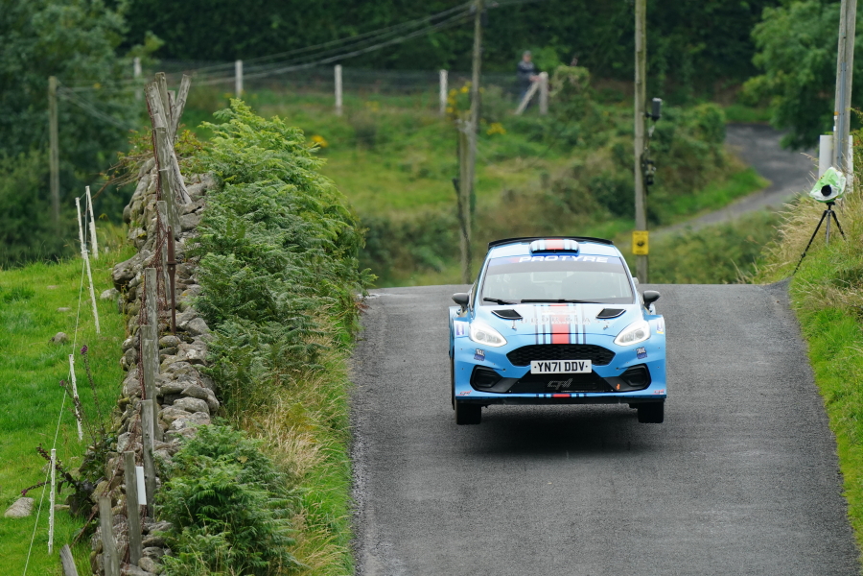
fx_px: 14382
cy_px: 288
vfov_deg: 2.3
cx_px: 432
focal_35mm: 600
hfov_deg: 3.4
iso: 2000
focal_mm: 600
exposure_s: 1/1000
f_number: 8
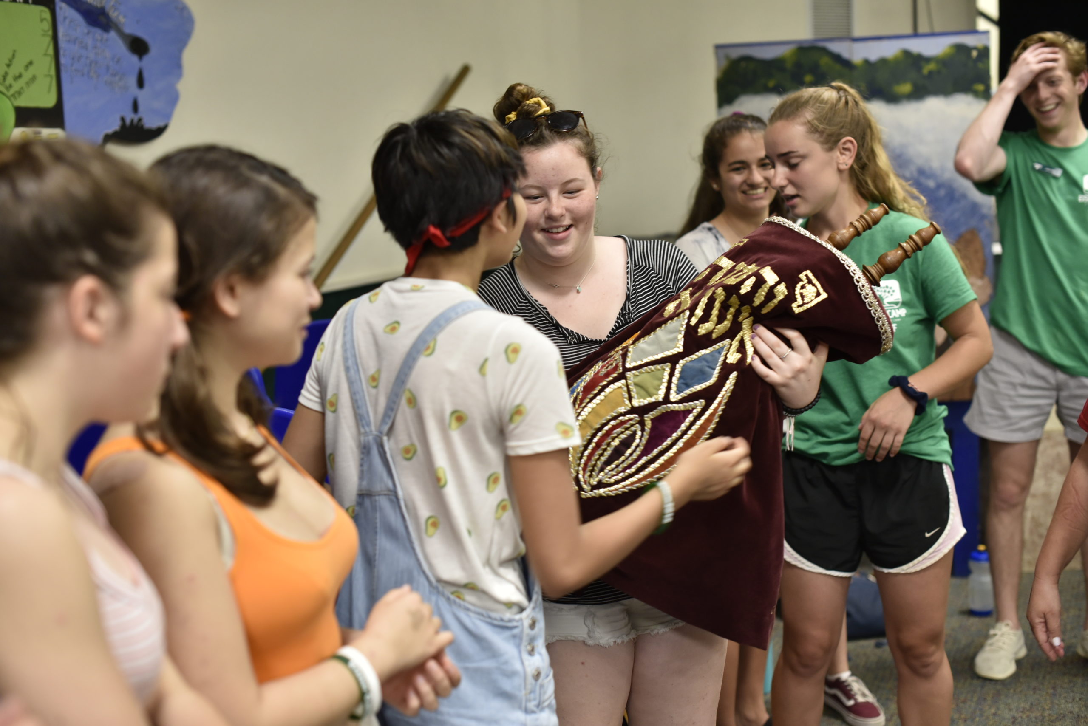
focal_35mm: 50
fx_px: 1512
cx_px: 544
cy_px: 363
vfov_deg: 27.0
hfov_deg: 39.6
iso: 1000
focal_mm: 50
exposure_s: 1/80
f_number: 2.8
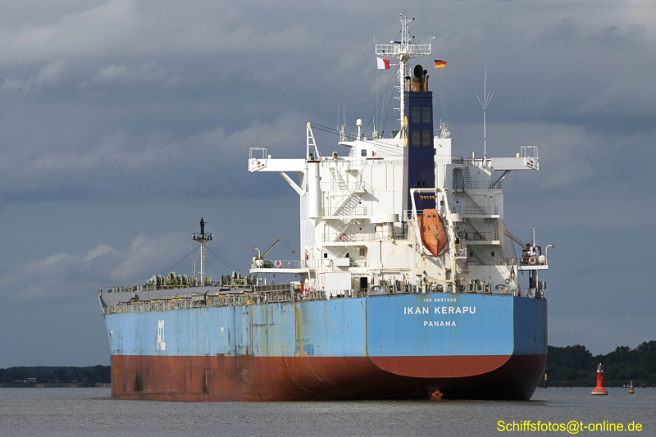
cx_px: 328
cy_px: 218
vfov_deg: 4.6
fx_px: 5465
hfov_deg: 6.9
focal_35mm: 300
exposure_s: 1/800
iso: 100
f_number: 6.3
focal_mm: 200
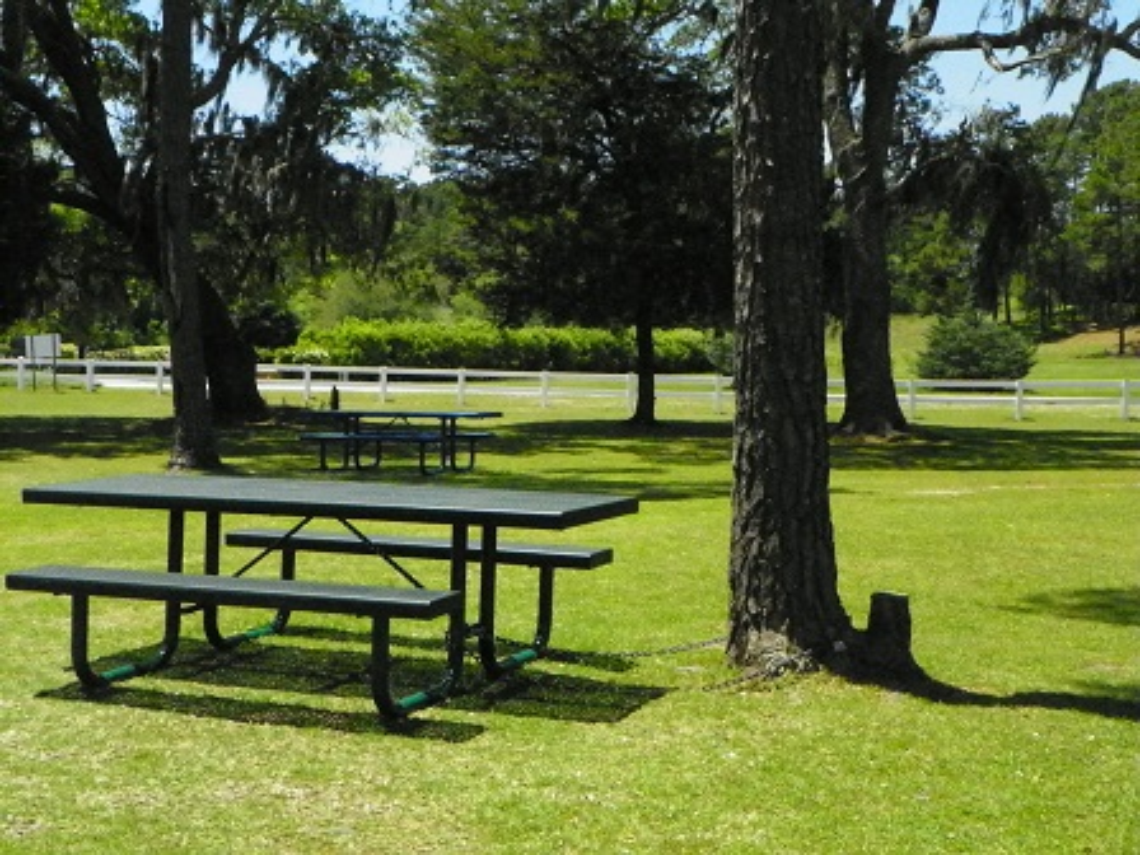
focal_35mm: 52
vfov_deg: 28.0
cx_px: 570
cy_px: 428
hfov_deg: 36.8
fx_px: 1713
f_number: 8
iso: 800
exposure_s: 1/1600
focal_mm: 9.2
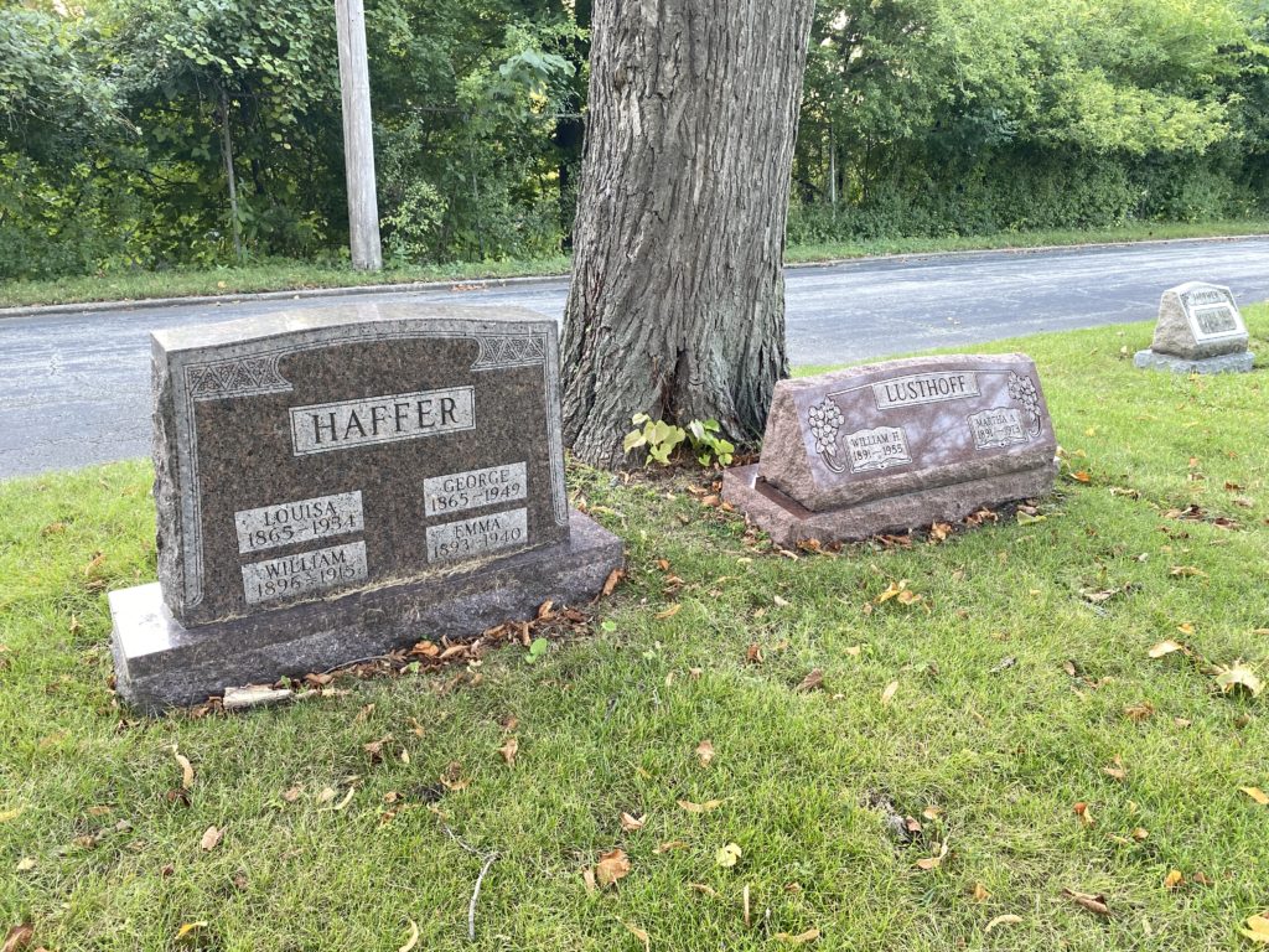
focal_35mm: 26
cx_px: 634
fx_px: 953
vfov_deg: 53.1
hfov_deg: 67.3
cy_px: 476
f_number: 1.8
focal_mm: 4.25
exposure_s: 1/101
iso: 125
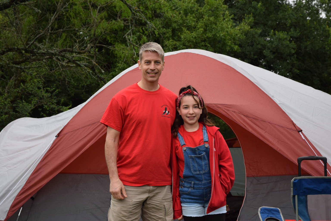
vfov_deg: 18.9
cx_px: 166
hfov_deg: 28.1
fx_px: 662
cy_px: 110
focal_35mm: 72
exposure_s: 1/320
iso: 400
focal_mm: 48
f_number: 4.5
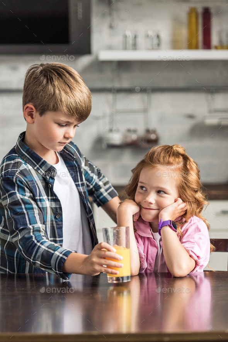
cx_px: 114
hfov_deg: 11.8
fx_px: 1101
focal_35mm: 116
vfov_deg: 17.6
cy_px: 171
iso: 640
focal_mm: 116
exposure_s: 1/250
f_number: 2.8
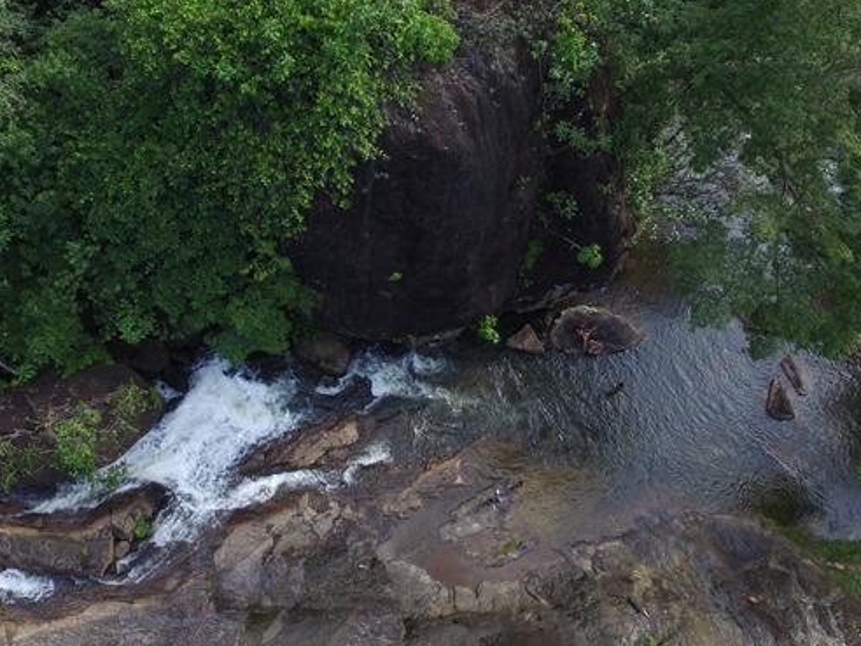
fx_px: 647
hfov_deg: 66.9
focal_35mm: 26
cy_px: 315
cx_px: 360
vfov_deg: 53.1
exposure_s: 1/193
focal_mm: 3.61
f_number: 2.8
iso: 100
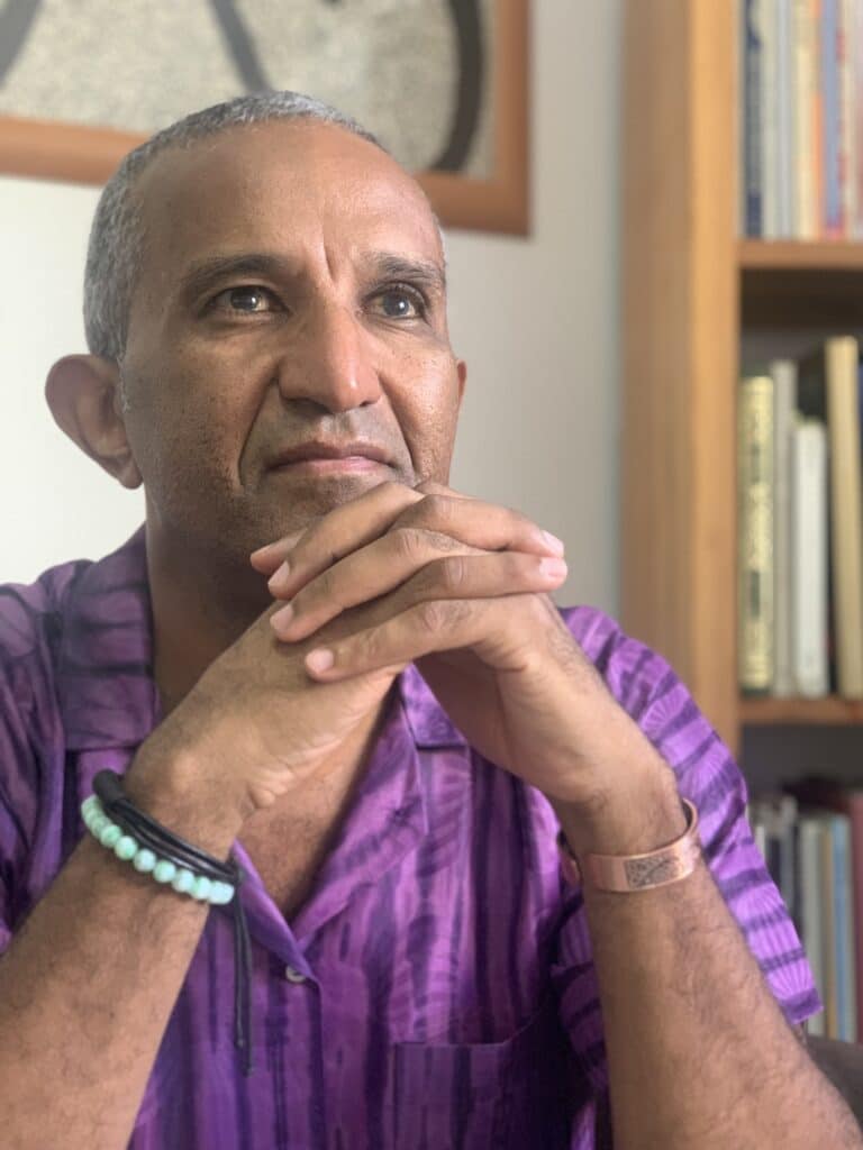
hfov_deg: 28.0
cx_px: 432
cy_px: 575
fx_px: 1729
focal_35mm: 52
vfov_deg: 36.8
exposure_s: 1/50
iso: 250
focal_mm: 6
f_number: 2.4
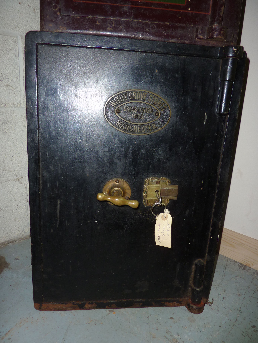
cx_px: 129
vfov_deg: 69.4
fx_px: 248
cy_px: 172
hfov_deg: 54.9
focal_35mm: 25
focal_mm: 4.1
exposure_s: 1/30
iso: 80
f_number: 3.3
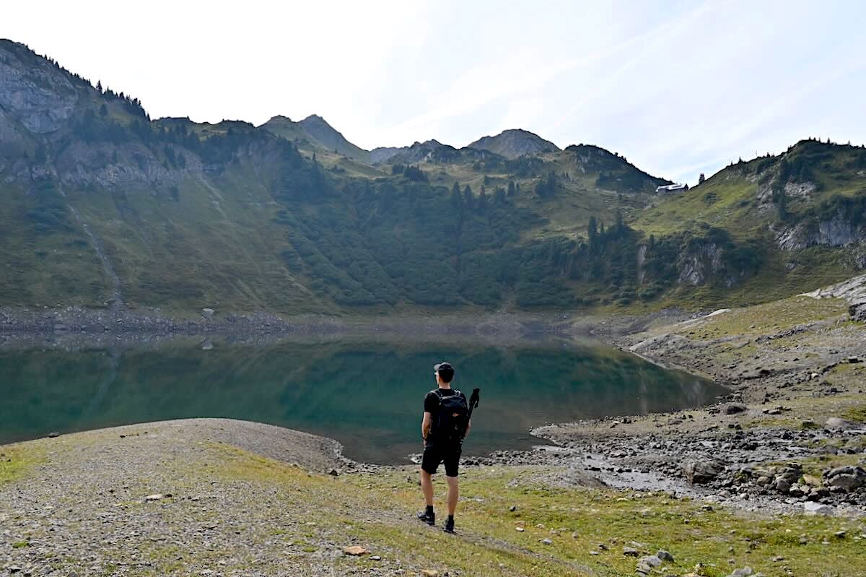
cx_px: 433
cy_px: 288
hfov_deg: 66.4
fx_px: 661
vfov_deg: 47.1
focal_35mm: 28
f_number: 11
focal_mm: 27.5
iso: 400
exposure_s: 1/500
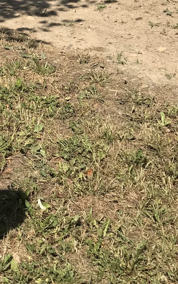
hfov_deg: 15.4
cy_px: -56
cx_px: -67
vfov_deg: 23.6
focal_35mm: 80
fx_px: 621
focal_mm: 3.99
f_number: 1.8
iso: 20
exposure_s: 1/2994
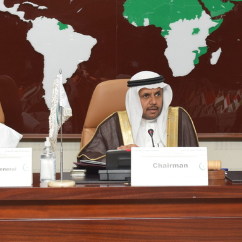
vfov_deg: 15.9
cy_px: 63
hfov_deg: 15.9
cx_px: 163
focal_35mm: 109
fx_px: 862
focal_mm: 32
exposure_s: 1/80
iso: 800
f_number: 4.8
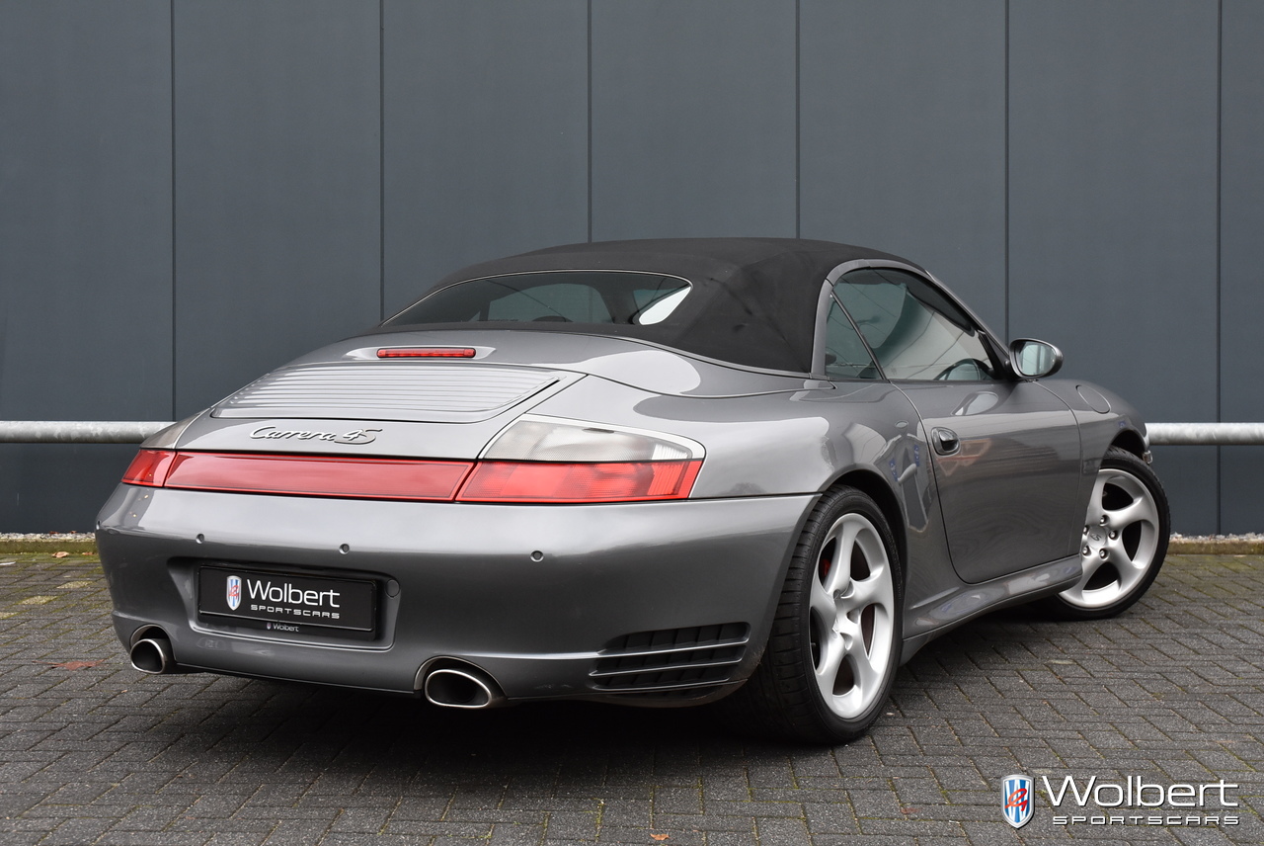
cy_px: 423
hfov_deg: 37.8
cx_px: 632
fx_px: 1845
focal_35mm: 52
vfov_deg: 25.8
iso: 800
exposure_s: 1/125
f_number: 5.6
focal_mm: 35
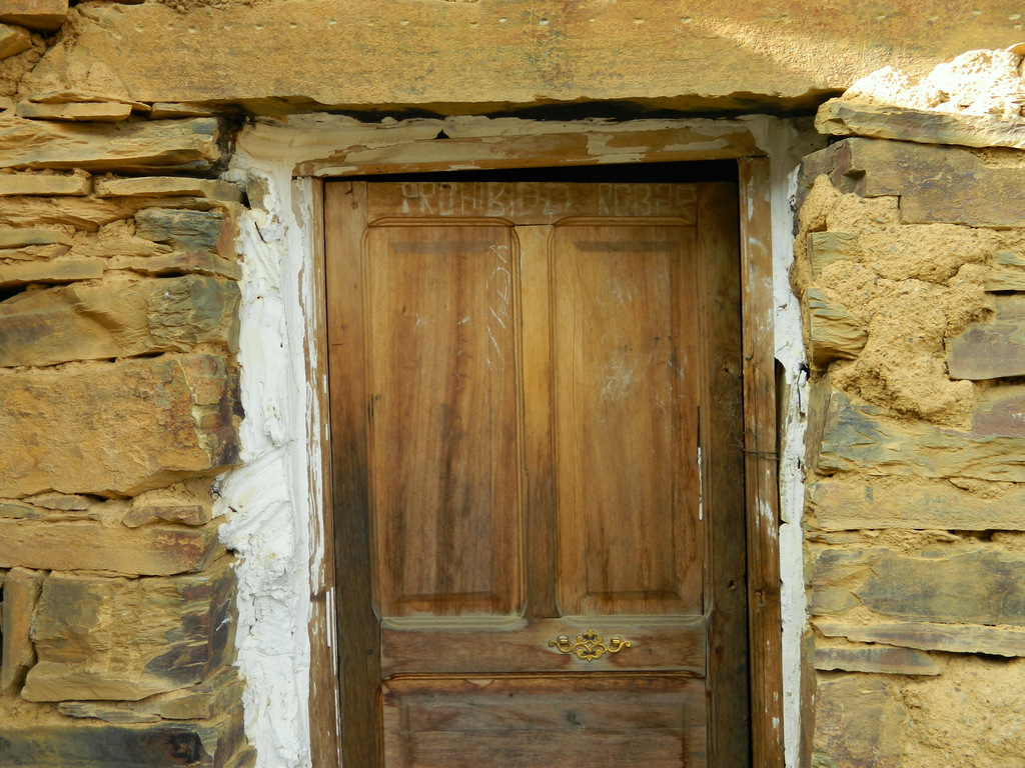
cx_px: 512
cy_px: 384
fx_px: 1214
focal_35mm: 41
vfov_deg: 35.1
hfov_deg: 45.8
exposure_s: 1/100
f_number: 3.5
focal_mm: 7.3
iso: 80
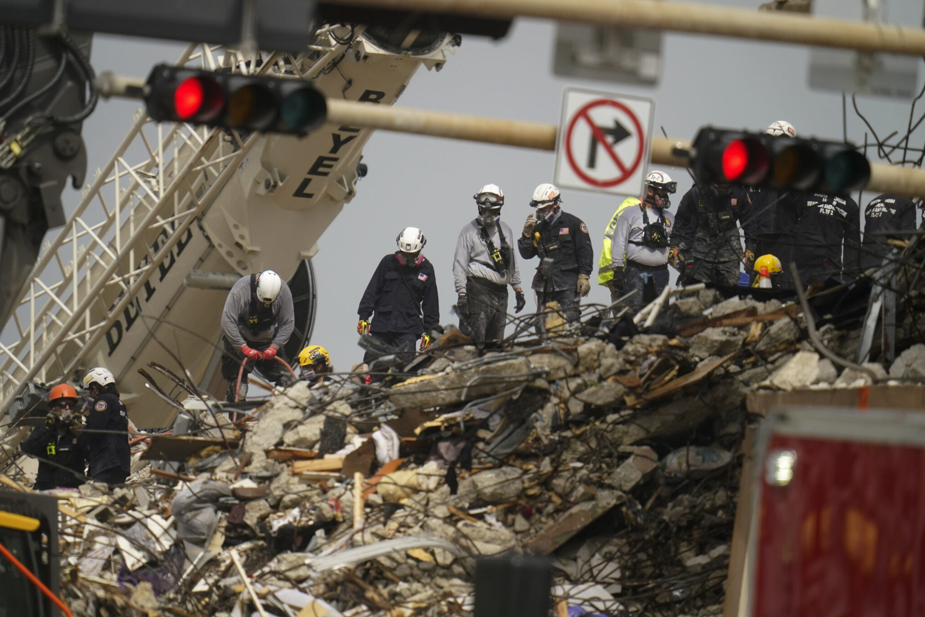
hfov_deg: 2.6
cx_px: 462
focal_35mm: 802
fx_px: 20605
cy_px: 308
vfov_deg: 1.7
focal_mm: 800
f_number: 5.6
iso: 1250
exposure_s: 1/3200
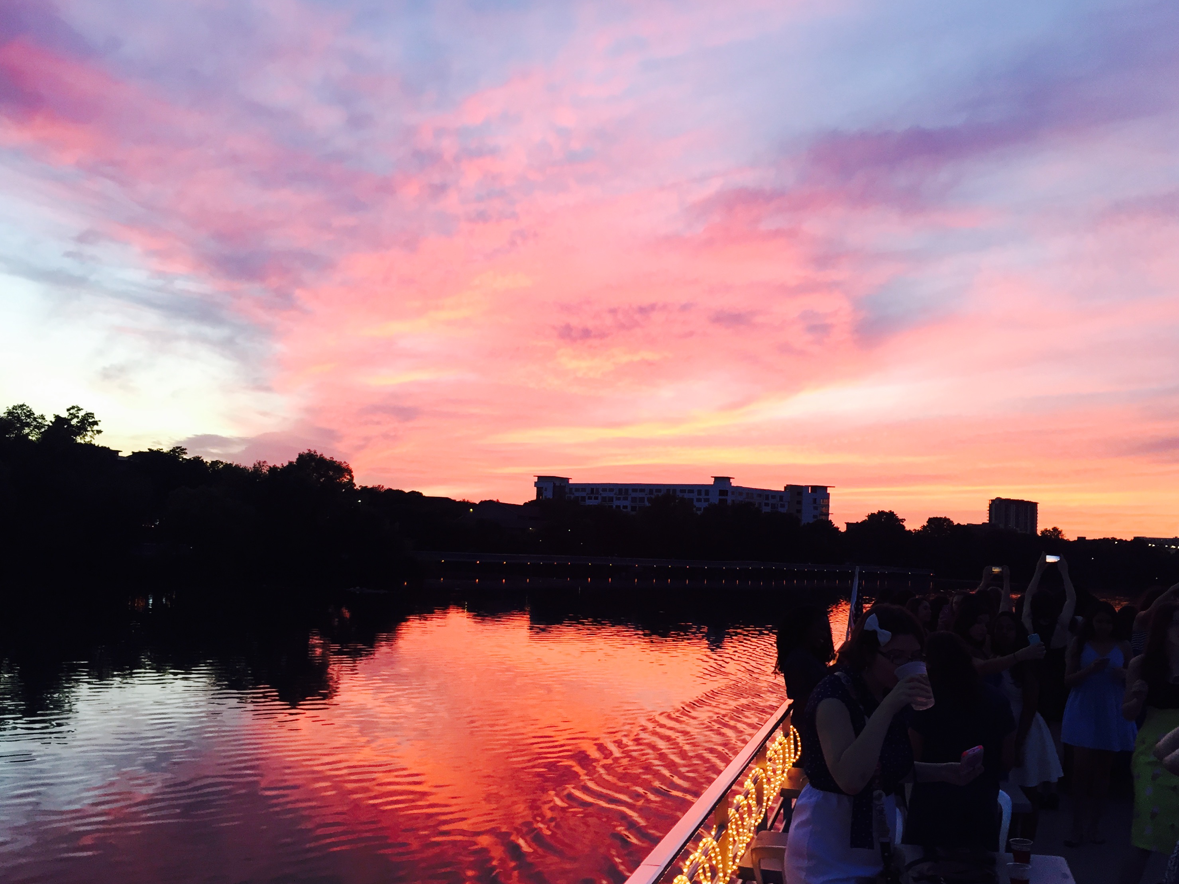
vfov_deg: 44.1
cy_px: 474
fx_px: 1090
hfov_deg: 56.8
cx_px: 612
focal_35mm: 32
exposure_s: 1/30
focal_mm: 4.15
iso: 64
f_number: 2.2
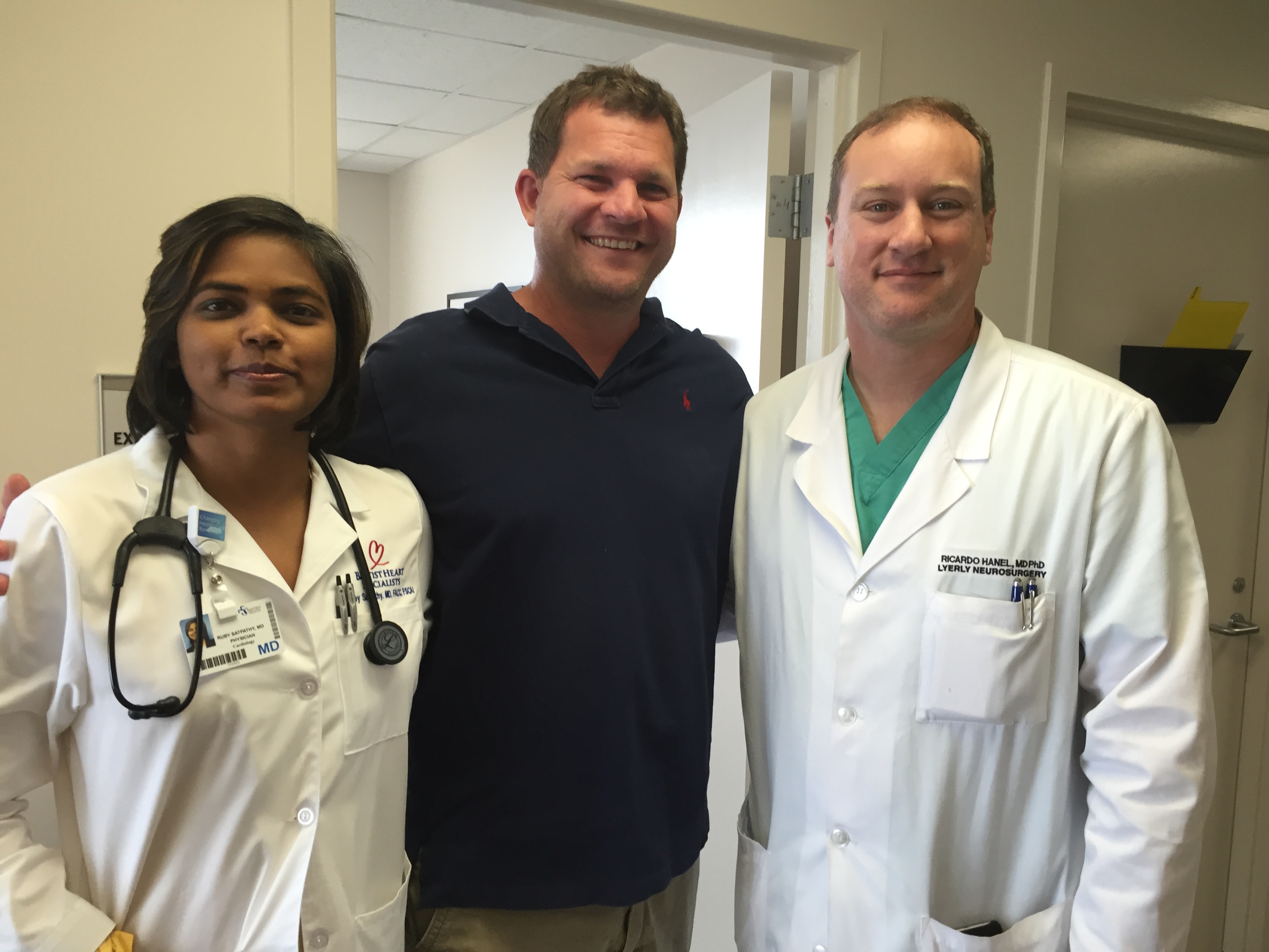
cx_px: 634
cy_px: 476
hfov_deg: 61.7
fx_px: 1063
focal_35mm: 29
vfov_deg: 48.2
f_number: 2.2
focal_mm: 4.15
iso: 32
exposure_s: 1/30
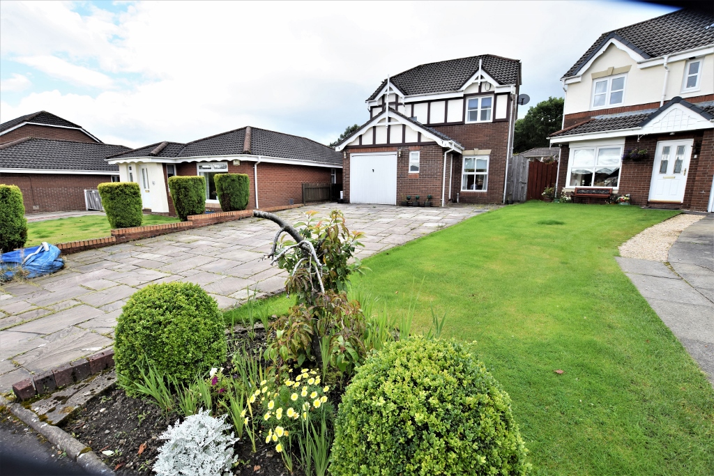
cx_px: 357
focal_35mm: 15
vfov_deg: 77.3
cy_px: 238
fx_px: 298
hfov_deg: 100.4
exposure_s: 1/320
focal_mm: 10
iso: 200
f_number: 9
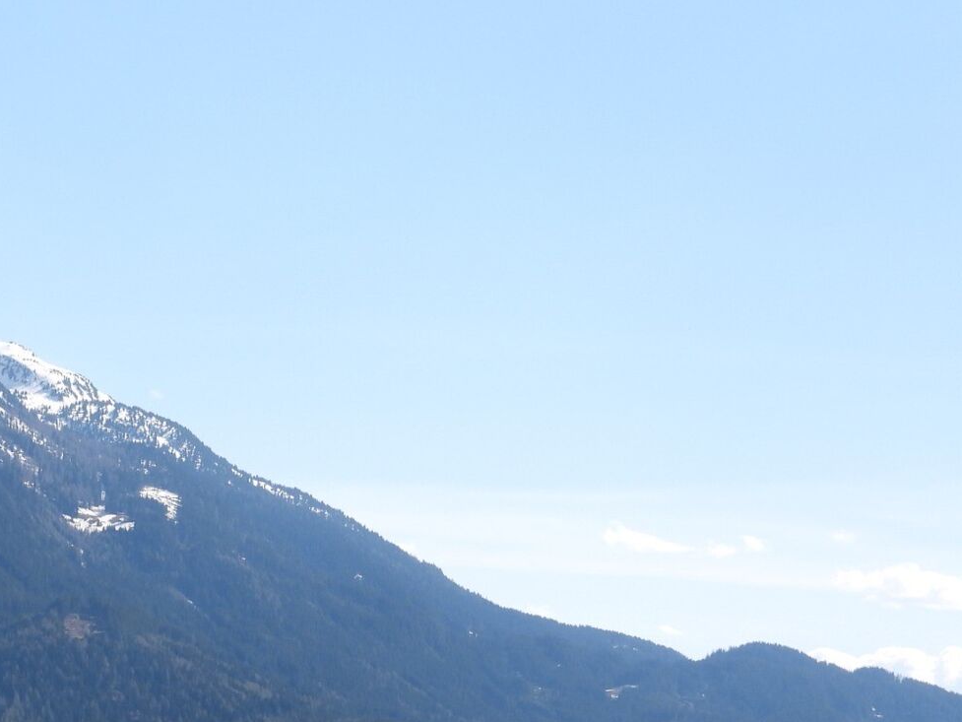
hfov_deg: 14.6
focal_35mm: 133
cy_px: 706
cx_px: -13
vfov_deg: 11.1
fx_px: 3697
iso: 100
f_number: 3.5
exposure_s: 1/1250
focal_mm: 11.7
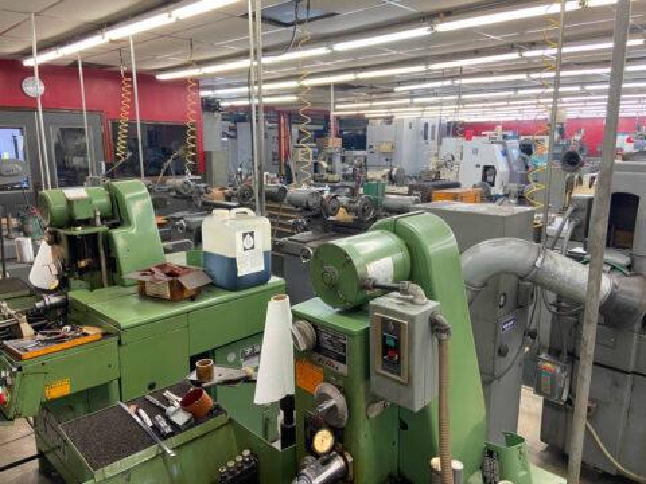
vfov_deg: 53.1
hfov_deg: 67.3
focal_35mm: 26
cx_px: 323
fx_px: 485
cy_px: 242
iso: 80
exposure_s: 1/61
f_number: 1.8
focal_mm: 4.25
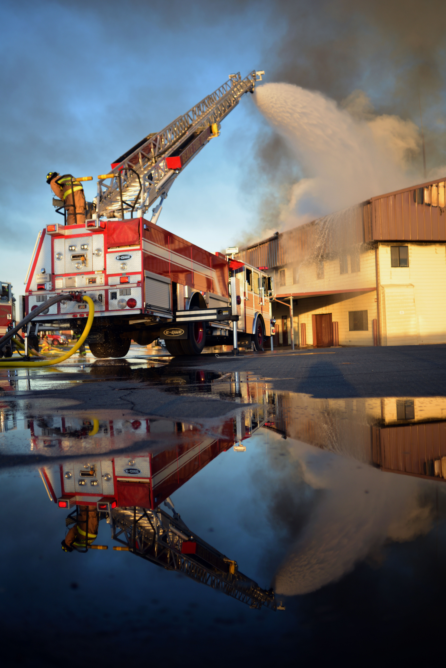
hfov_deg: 37.9
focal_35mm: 35
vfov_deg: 54.4
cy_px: 334
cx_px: 223
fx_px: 650
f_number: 2.8
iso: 160
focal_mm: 35
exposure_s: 1/1000
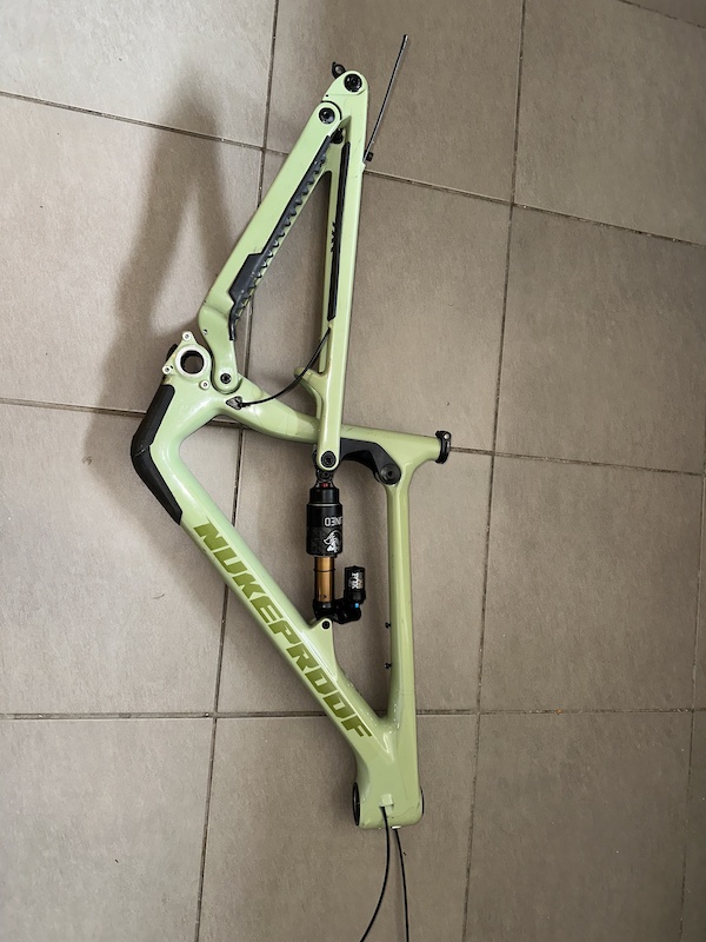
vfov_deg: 71.6
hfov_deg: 56.8
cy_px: 471
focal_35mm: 24
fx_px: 653
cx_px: 353
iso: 100
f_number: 1.78
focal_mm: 6.86
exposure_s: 1/25
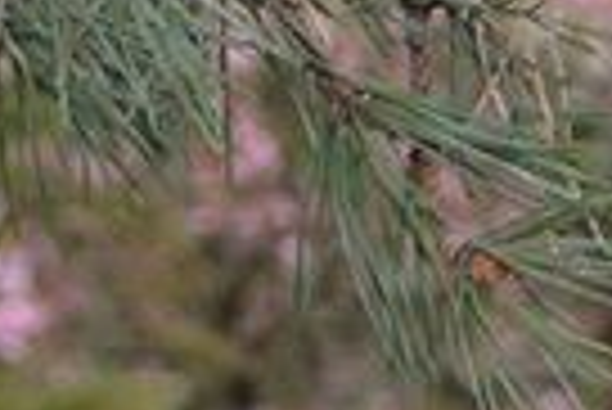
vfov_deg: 4.5
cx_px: 472
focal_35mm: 293
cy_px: -818
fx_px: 4986
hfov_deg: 7.0
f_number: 4.2
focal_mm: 26
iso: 250
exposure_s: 1/125
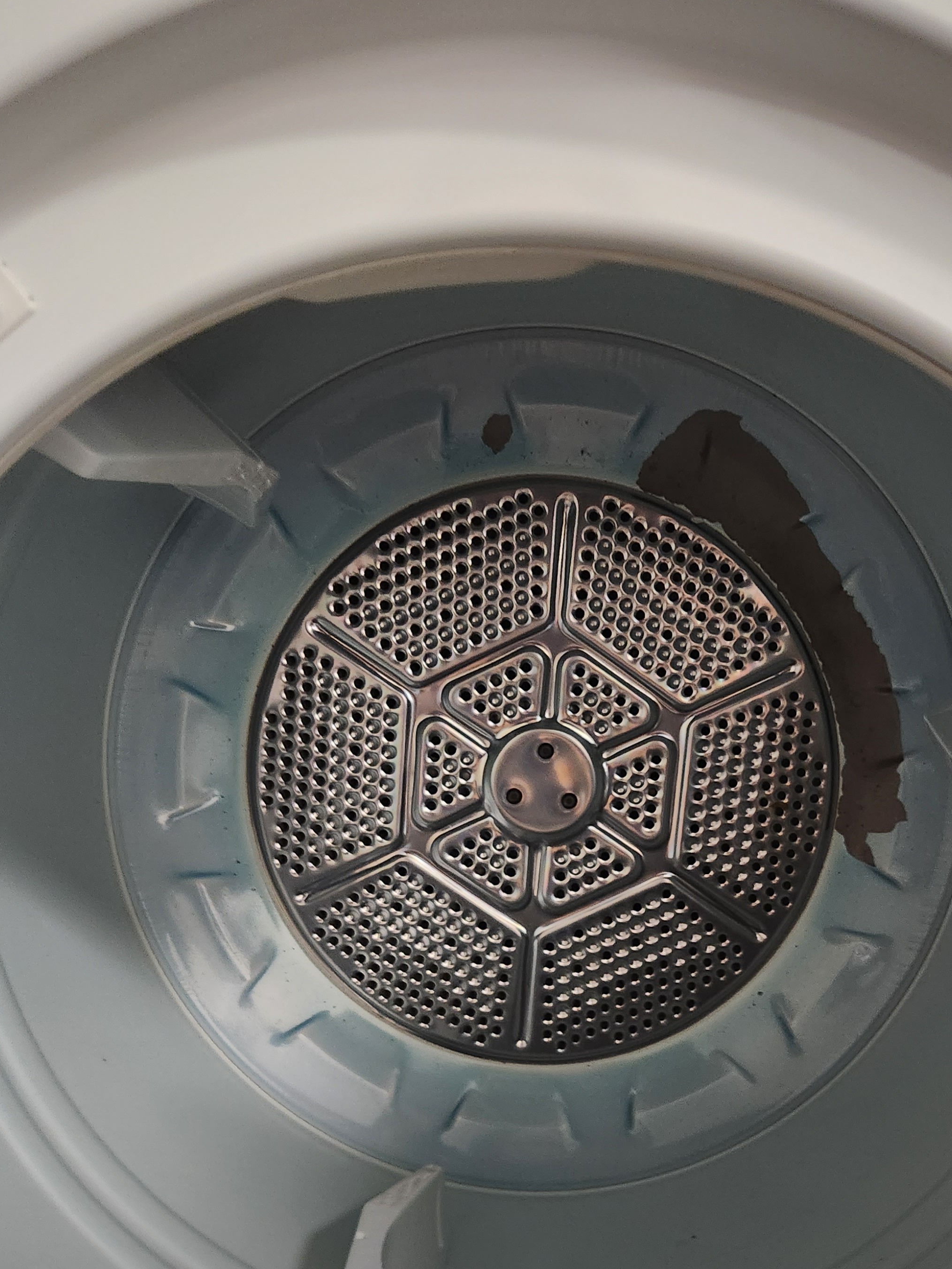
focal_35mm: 34
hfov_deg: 41.7
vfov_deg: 52.7
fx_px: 1247
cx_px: 550
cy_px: 872
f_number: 1.8
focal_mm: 5.4
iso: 640
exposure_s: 1/30
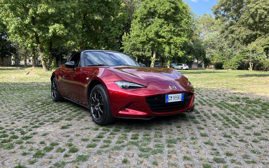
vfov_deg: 44.3
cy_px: 68
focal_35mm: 28
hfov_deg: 66.5
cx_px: 136
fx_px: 205
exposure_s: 1/727
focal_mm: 5.1
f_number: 1.6
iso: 50
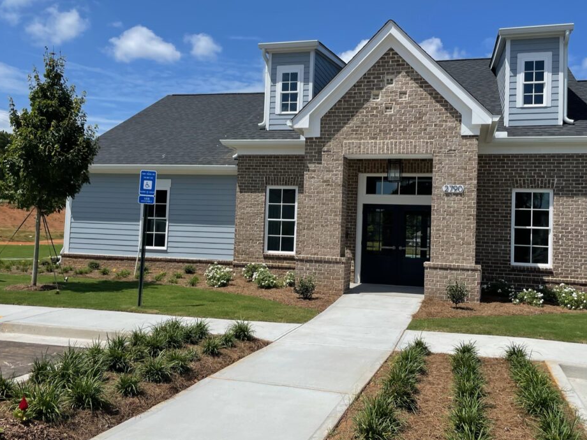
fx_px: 560
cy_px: 207
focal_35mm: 33
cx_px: 304
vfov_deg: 42.9
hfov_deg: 55.3
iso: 32
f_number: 1.6
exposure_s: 1/4831
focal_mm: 4.2
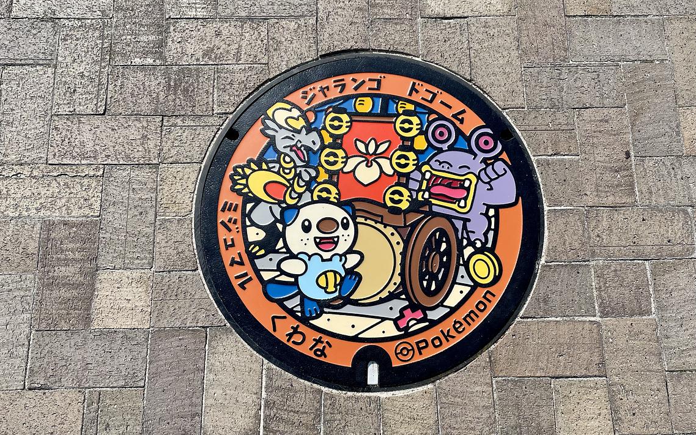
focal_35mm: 31
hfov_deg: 61.2
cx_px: 371
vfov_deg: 40.6
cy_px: 220
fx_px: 588
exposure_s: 1/4292
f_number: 1.6
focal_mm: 4.2
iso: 32
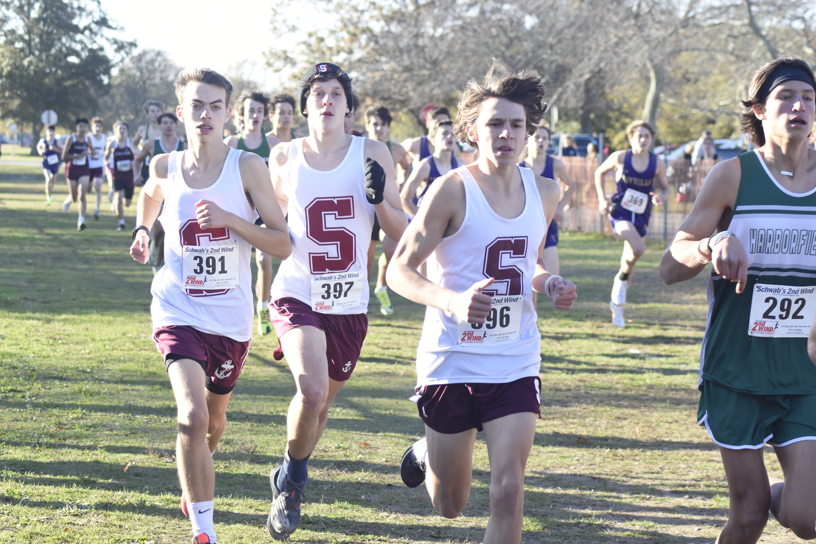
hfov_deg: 19.5
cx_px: 408
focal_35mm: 105
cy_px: 272
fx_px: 2380
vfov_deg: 13.0
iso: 800
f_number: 6.3
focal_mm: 70
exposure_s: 1/640
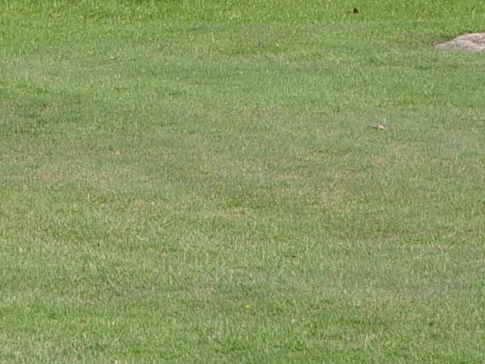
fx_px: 7792
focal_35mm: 556
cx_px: -827
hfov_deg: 3.5
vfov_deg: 2.7
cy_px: -444
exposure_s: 1/640
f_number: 5.6
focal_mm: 35
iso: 200
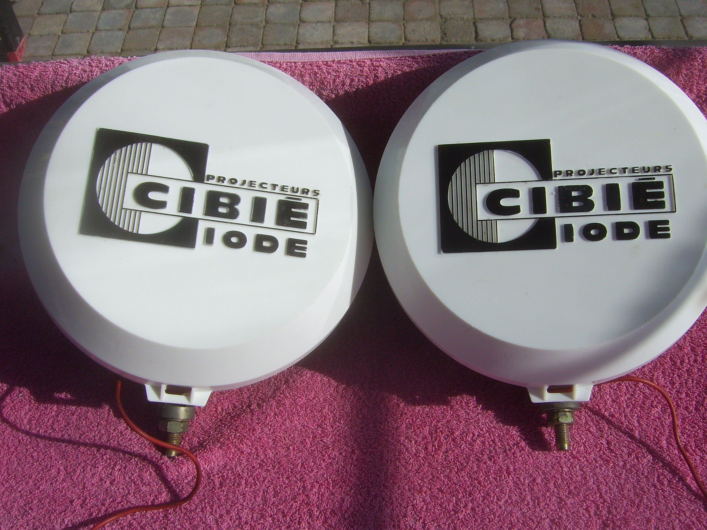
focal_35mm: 41
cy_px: 259
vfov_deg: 35.1
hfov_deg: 45.7
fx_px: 837
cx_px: 374
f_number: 6.4
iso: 50
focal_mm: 7.8
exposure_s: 1/640
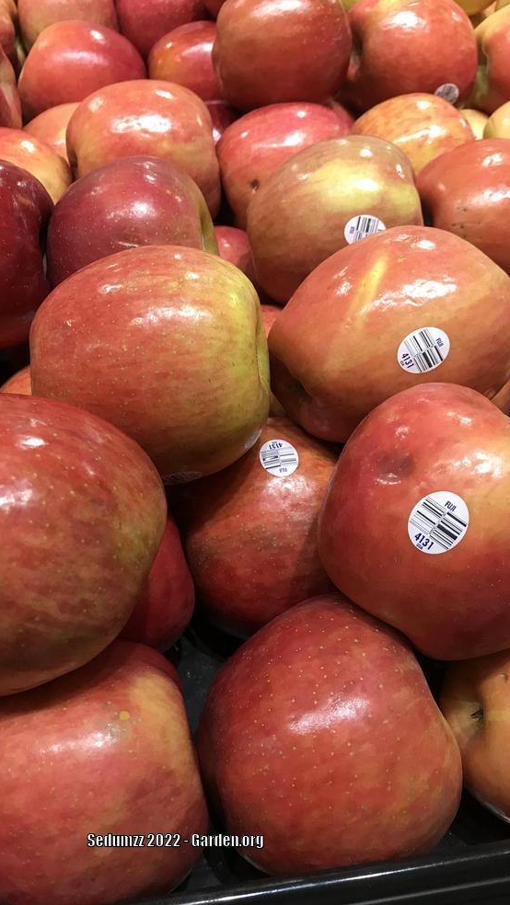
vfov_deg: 62.6
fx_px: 745
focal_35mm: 31
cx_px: 215
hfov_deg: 37.7
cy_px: 446
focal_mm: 4
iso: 25
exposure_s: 1/40
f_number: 1.8
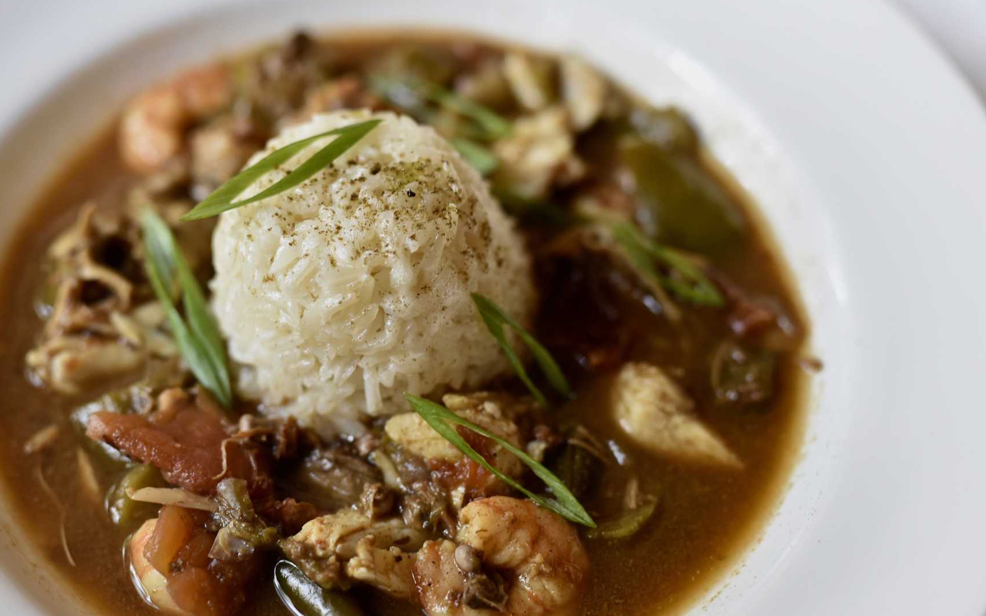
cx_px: 426
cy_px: 342
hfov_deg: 33.4
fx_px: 1639
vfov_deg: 21.3
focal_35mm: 61
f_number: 2.5
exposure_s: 1/60
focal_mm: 50
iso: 800
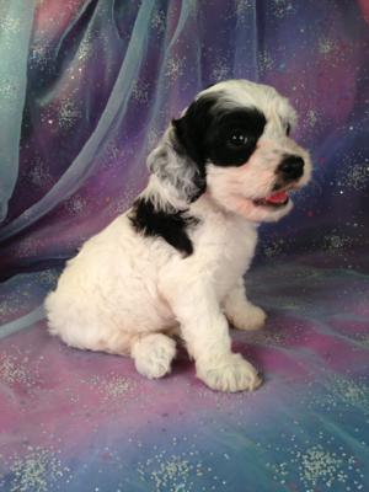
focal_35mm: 33
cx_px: 184
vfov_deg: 55.4
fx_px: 469
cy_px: 246
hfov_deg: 42.9
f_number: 2.4
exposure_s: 1/120
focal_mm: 4.13
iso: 100
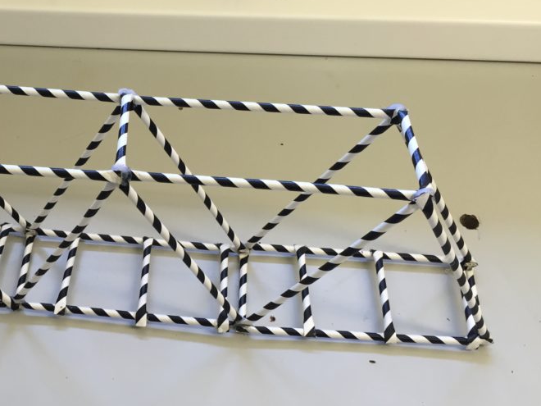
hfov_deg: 40.7
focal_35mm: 45
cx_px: 125
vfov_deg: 32.2
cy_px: 212
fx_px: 703
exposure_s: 1/33
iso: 32
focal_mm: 4.15
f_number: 2.2
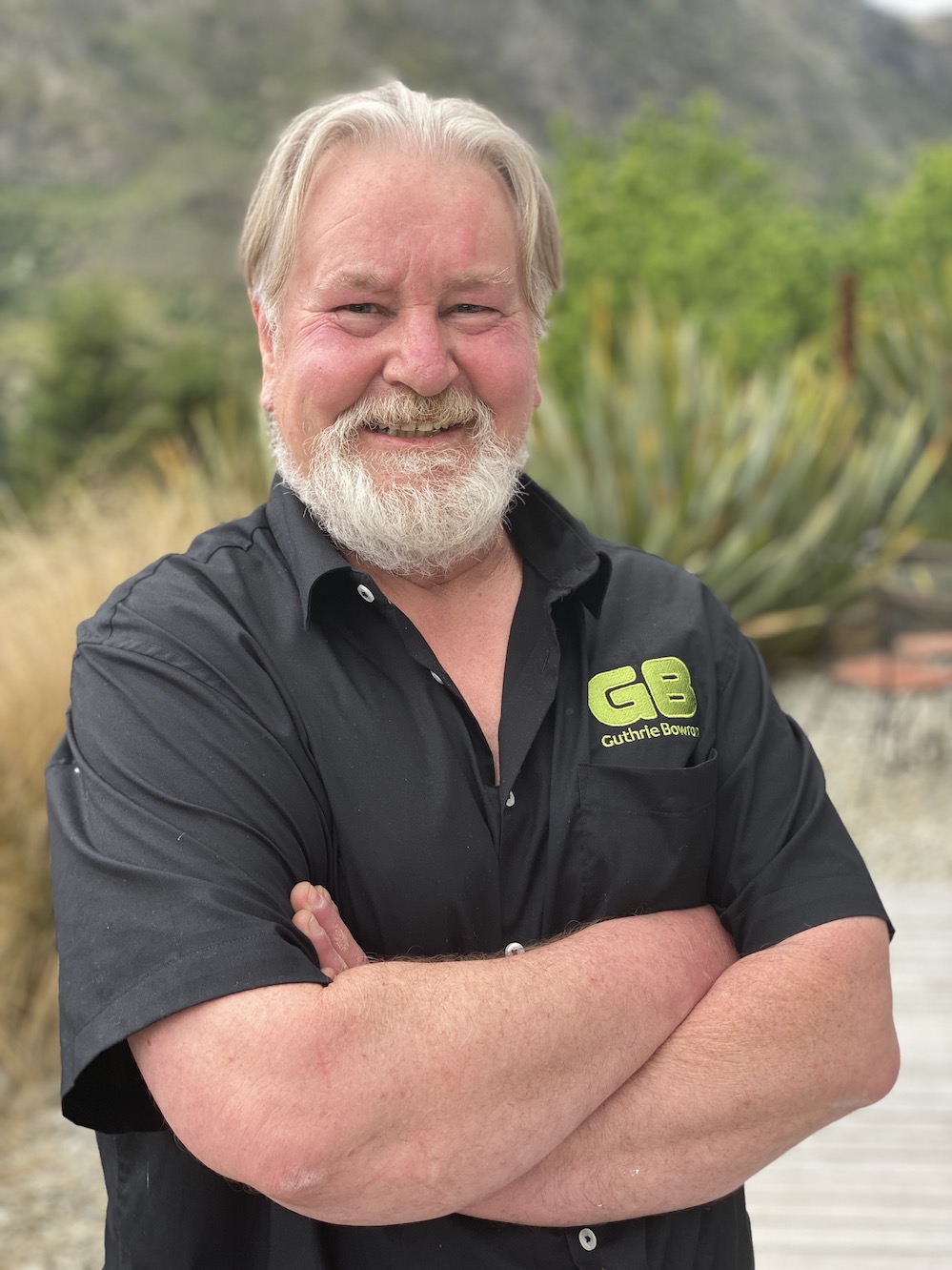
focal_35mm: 52
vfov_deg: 36.8
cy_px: 635
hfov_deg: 28.0
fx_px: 1907
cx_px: 476
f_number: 2
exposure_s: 1/122
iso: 32
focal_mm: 6
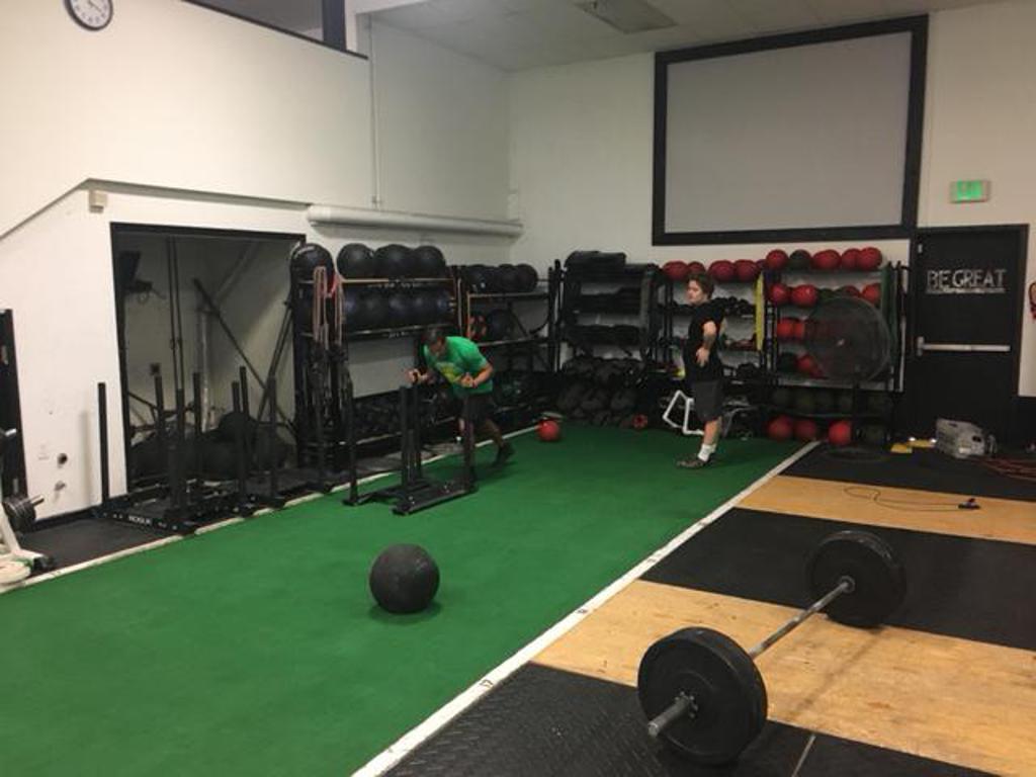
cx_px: 518
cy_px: 388
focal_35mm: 29
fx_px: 868
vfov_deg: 48.2
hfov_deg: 61.7
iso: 200
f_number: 2.2
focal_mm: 4.15
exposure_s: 1/20
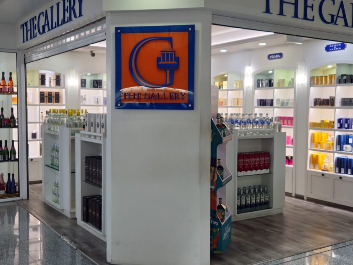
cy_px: 140
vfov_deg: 34.3
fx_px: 428
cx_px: 196
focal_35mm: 42
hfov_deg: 44.7
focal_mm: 5.4
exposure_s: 1/120
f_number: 1.8
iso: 160
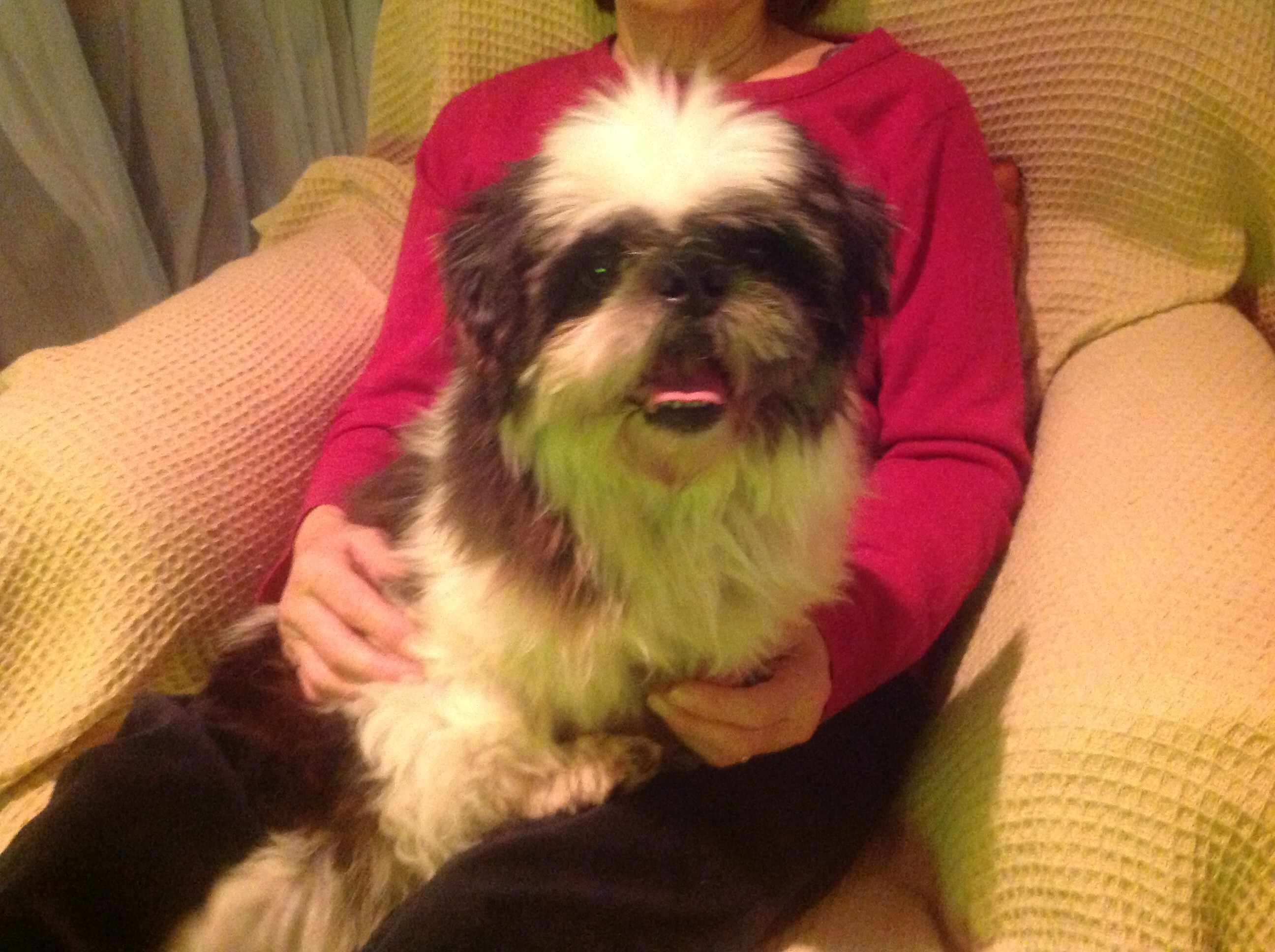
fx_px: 1287
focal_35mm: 35
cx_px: 638
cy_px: 476
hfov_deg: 52.7
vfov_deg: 40.6
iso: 800
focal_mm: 4.28
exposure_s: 1/15
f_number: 2.4
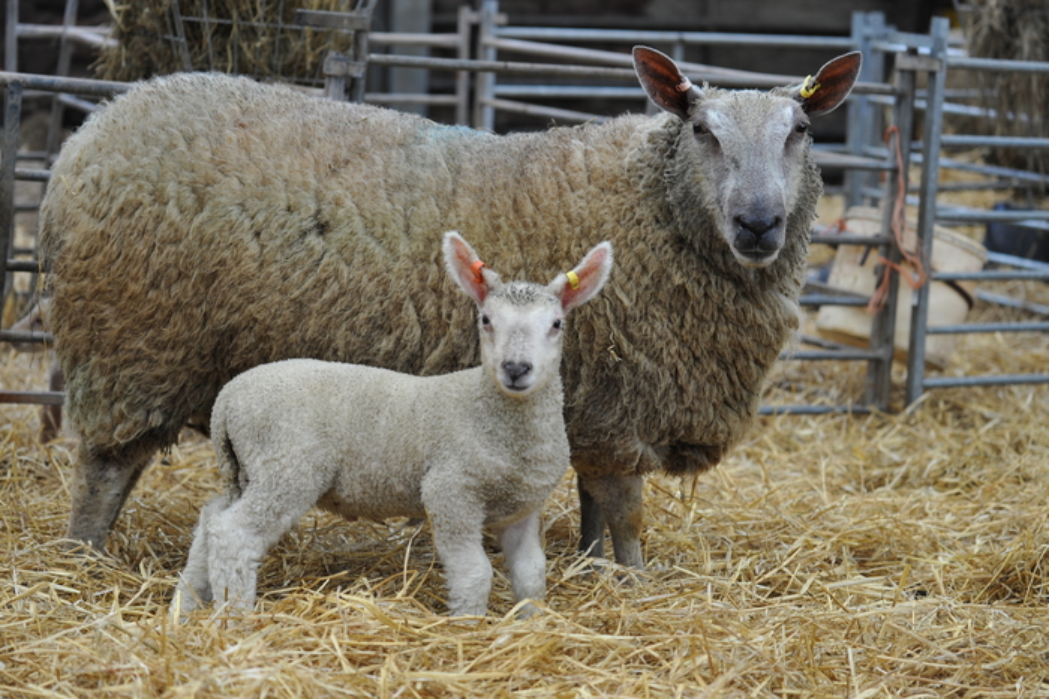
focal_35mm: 82
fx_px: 2388
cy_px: 350
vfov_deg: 16.6
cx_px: 524
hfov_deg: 24.8
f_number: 4
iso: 800
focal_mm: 82
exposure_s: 1/100
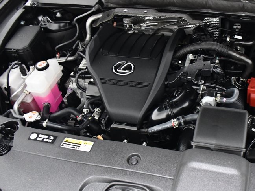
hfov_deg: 44.4
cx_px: 189
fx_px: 302
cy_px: 108
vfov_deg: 35.1
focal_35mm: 41
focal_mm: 18
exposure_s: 1/60
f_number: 3.5
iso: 4000
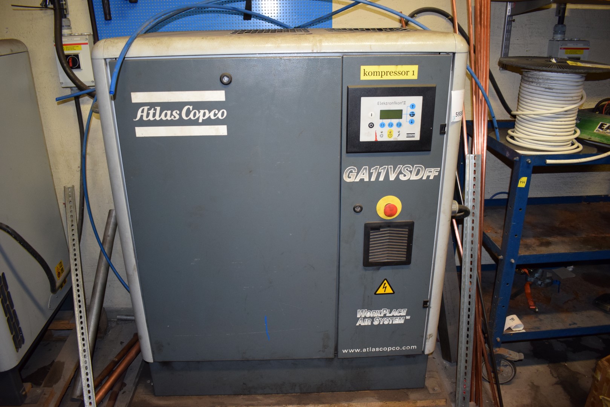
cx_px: 305
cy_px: 204
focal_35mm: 27
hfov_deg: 67.4
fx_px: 458
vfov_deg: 47.9
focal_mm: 18
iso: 1250
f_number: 3.5
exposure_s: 1/60
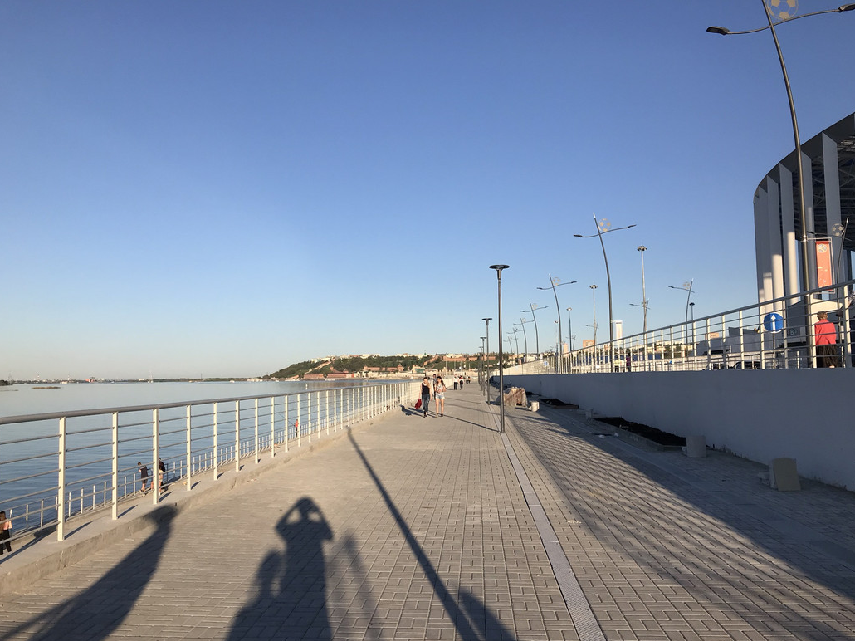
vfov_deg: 48.2
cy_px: 331
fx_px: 716
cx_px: 418
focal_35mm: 29
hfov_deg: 61.7
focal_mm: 3.99
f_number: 1.8
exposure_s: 1/2336
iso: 20
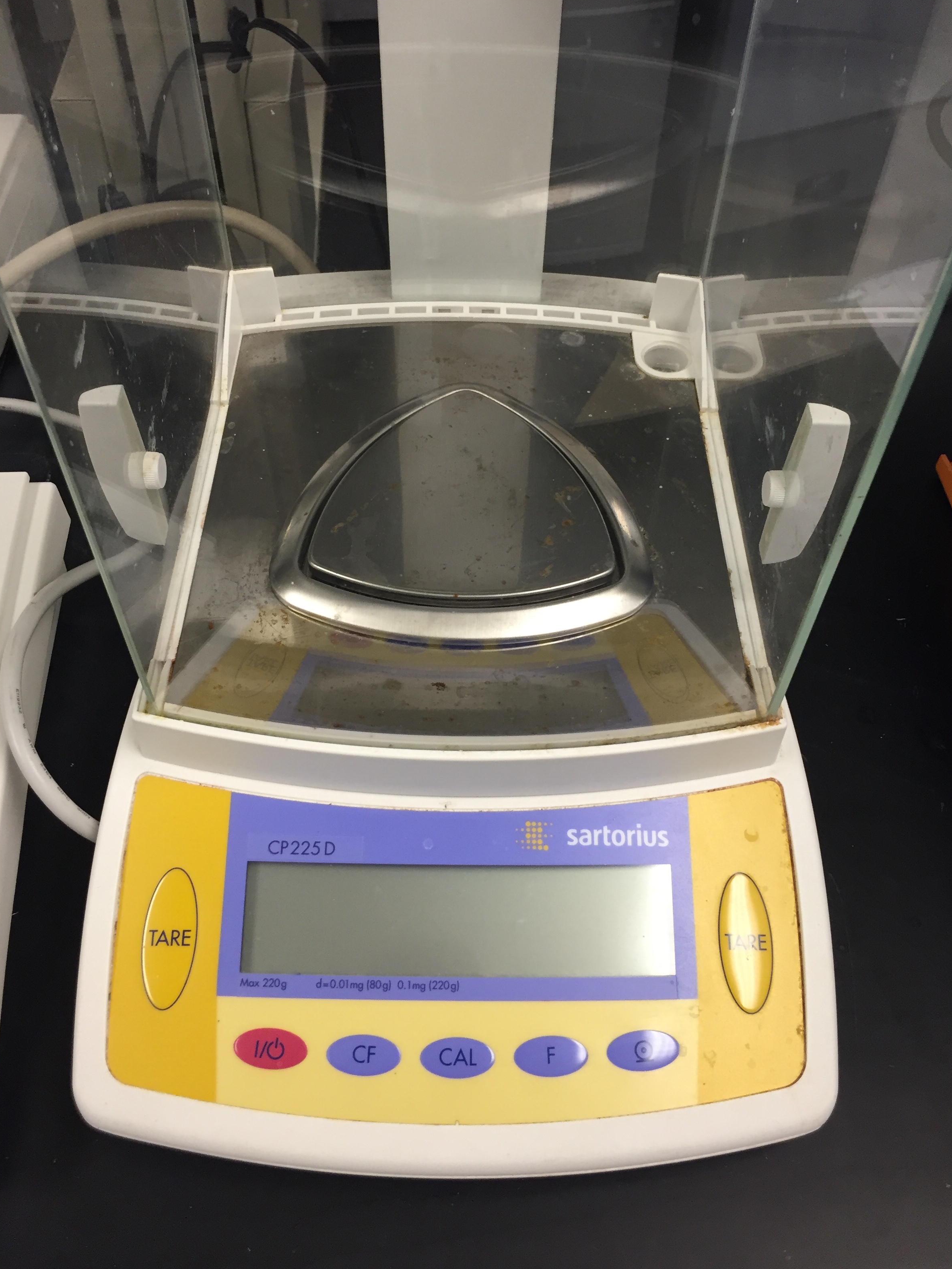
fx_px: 1100
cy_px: 631
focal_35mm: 30
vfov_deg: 60.0
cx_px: 482
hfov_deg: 46.8
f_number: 2.2
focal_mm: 4.15
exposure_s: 1/30
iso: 40
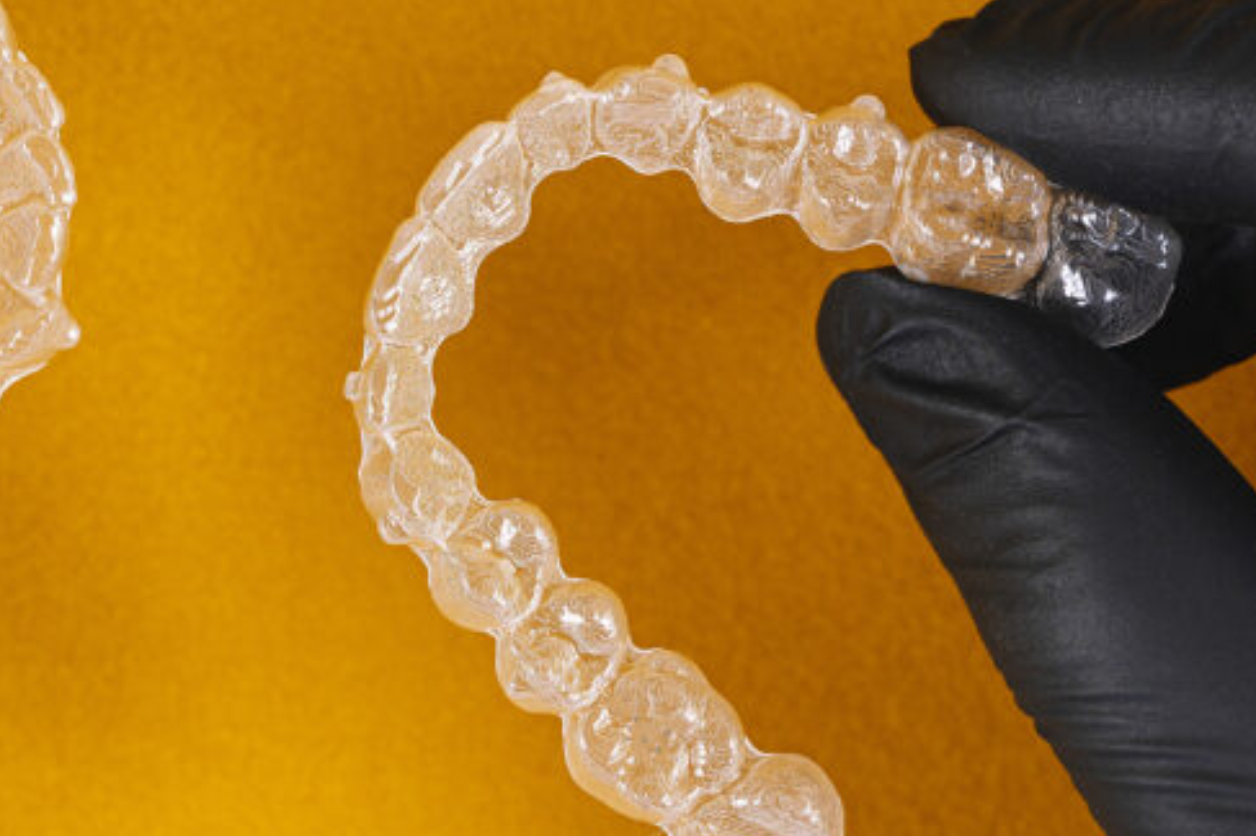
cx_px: 201
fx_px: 6415
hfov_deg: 11.1
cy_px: 439
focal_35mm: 184
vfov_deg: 7.5
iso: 100
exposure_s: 1/160
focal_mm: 70
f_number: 7.1
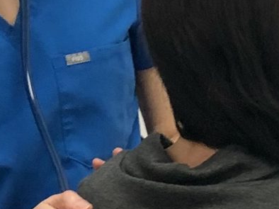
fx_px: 1466
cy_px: 53
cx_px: 198
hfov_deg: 10.9
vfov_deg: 8.1
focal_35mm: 182
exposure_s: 1/30
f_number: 1.8
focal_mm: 4
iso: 40
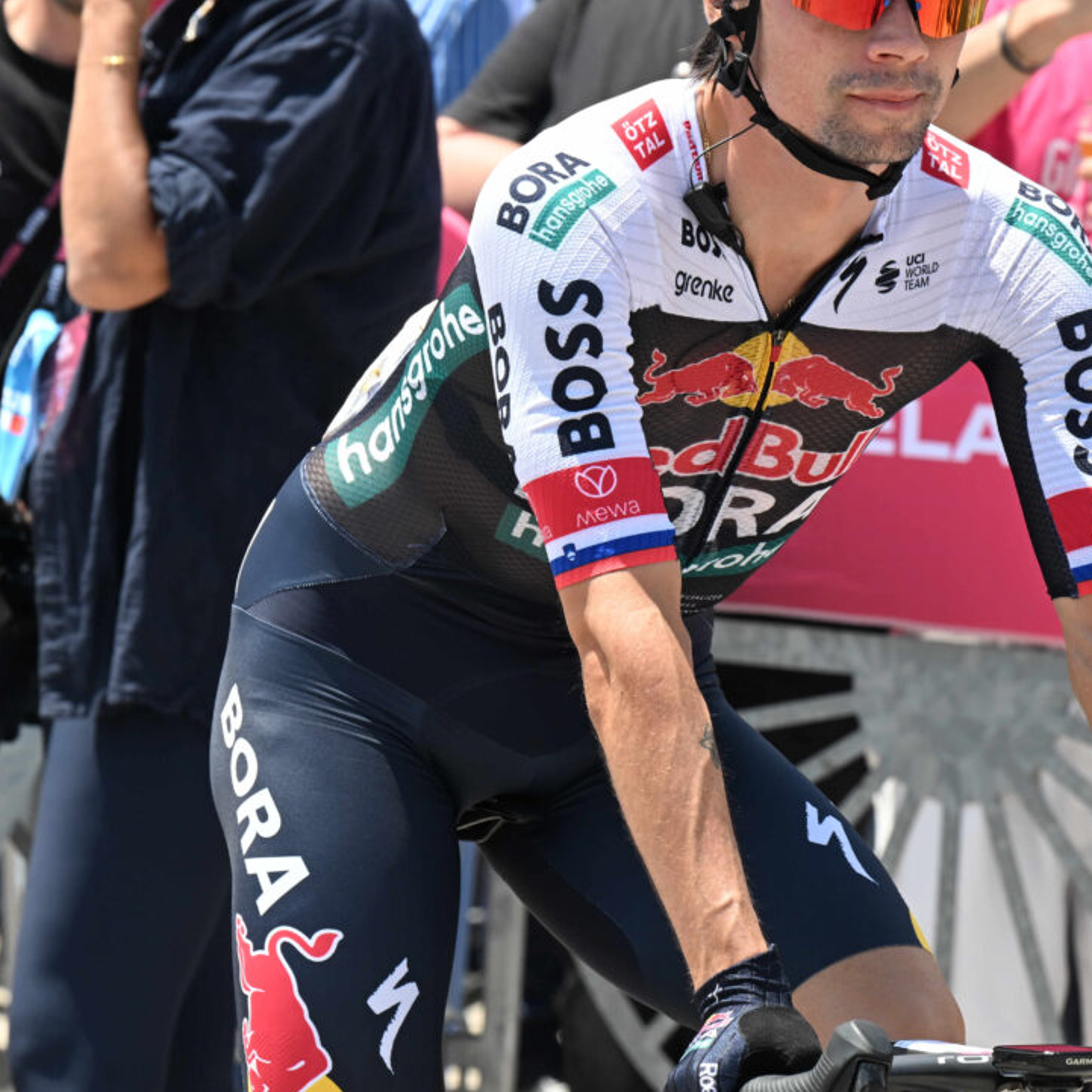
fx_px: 11314
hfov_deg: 5.5
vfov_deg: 5.5
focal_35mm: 317
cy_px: 410
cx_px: 762
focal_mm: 175
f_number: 9
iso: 400
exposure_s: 1/640
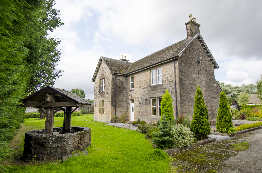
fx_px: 142
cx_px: 131
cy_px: 86
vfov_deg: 63.0
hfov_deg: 85.5
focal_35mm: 20
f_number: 5.6
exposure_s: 1/320
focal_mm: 13
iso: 200
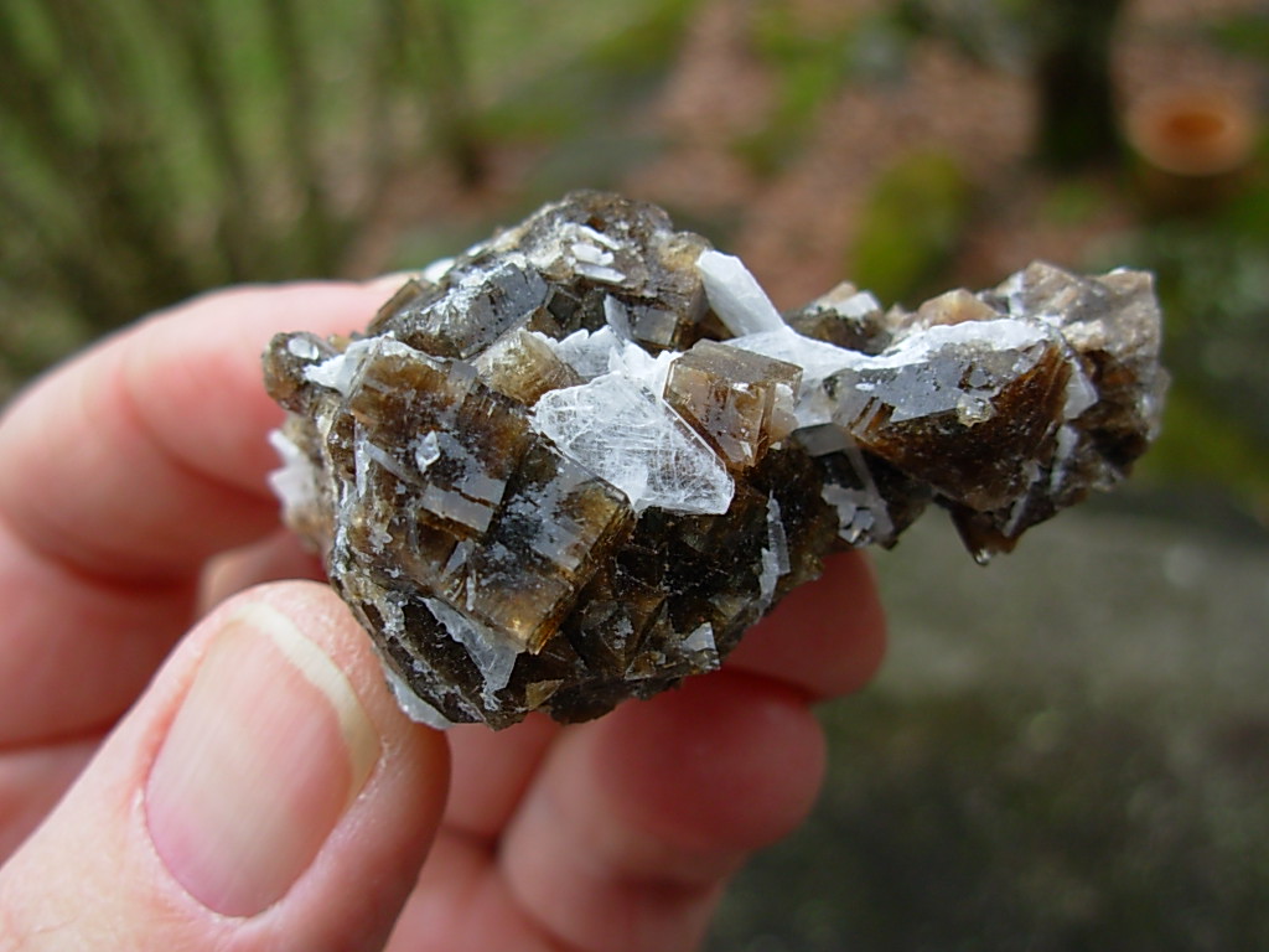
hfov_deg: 49.0
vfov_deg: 37.7
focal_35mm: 38
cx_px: 634
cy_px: 476
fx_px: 1393
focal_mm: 6.3
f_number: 2.9
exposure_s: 1/85.4
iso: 50
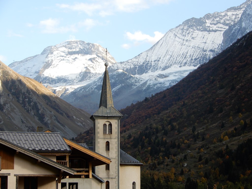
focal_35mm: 120
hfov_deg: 16.4
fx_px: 874
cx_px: 126
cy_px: 94
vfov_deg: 12.3
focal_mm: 21.4
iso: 80
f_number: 5
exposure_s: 1/160
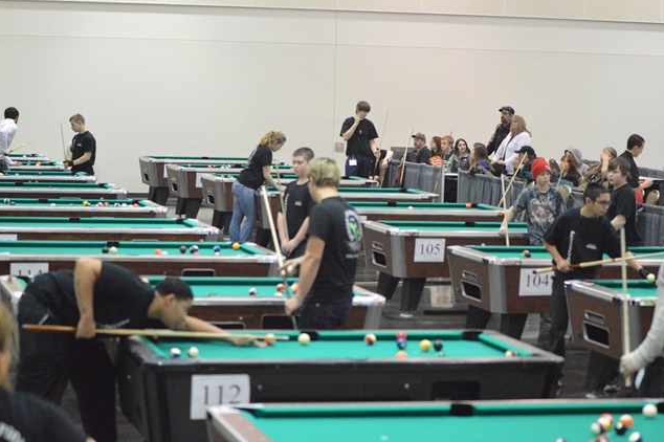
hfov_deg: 19.3
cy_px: 221
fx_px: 1954
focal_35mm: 106
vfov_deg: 12.9
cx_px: 332
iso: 6400
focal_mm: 70
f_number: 2.8
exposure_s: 1/500
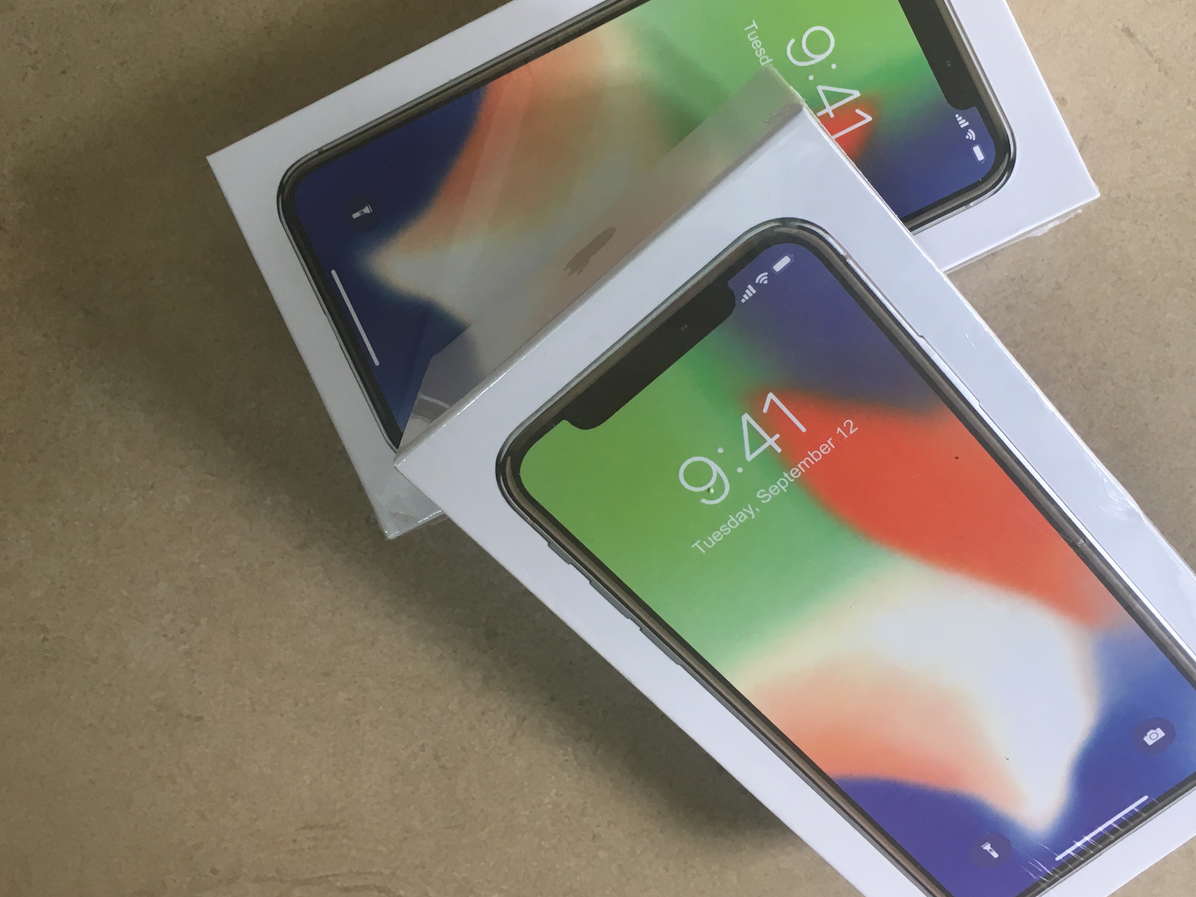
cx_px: 736
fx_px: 1278
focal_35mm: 37
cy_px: 386
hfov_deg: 49.7
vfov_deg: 38.6
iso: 64
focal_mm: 4.15
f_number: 2.2
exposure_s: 1/33
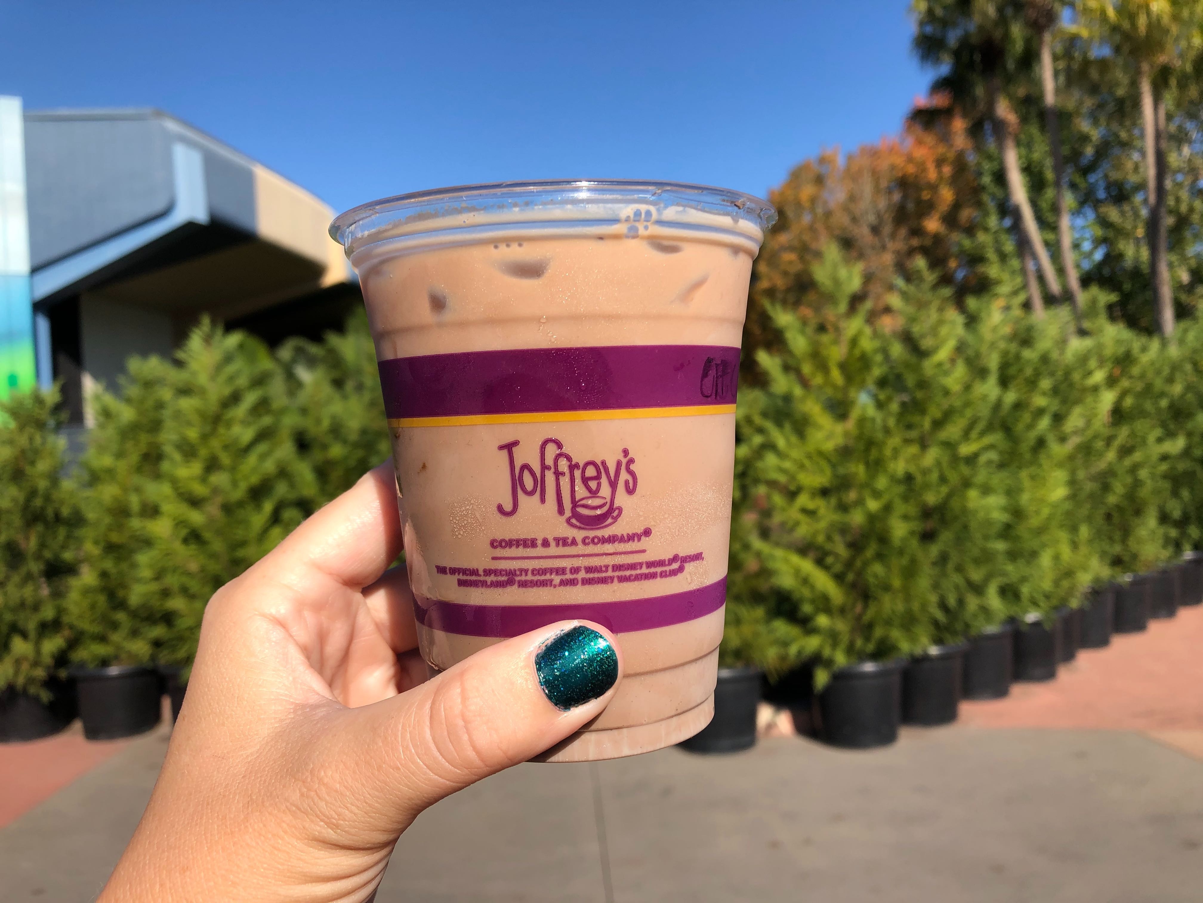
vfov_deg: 49.7
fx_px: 973
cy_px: 452
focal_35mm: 28
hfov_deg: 63.4
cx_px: 602
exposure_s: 1/1779
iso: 20
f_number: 1.8
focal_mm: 3.99
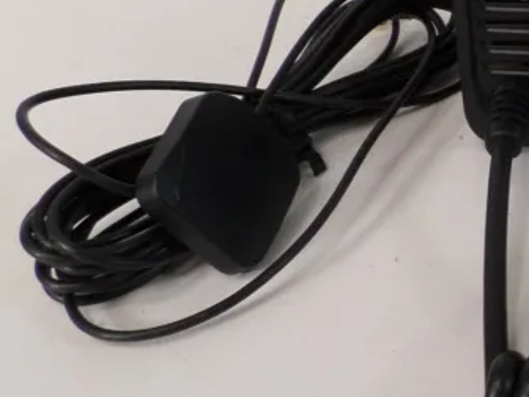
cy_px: 106
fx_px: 1024
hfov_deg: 24.9
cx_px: 698
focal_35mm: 67
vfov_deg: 21.8
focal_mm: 4.5
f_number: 2.5
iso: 80
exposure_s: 1/60
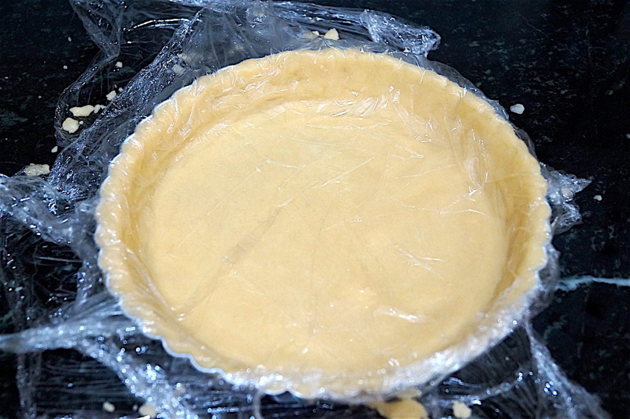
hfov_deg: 46.4
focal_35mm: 42
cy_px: 210
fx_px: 734
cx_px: 315
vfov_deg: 31.8
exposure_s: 1/60
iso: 1600
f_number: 4.5
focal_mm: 28
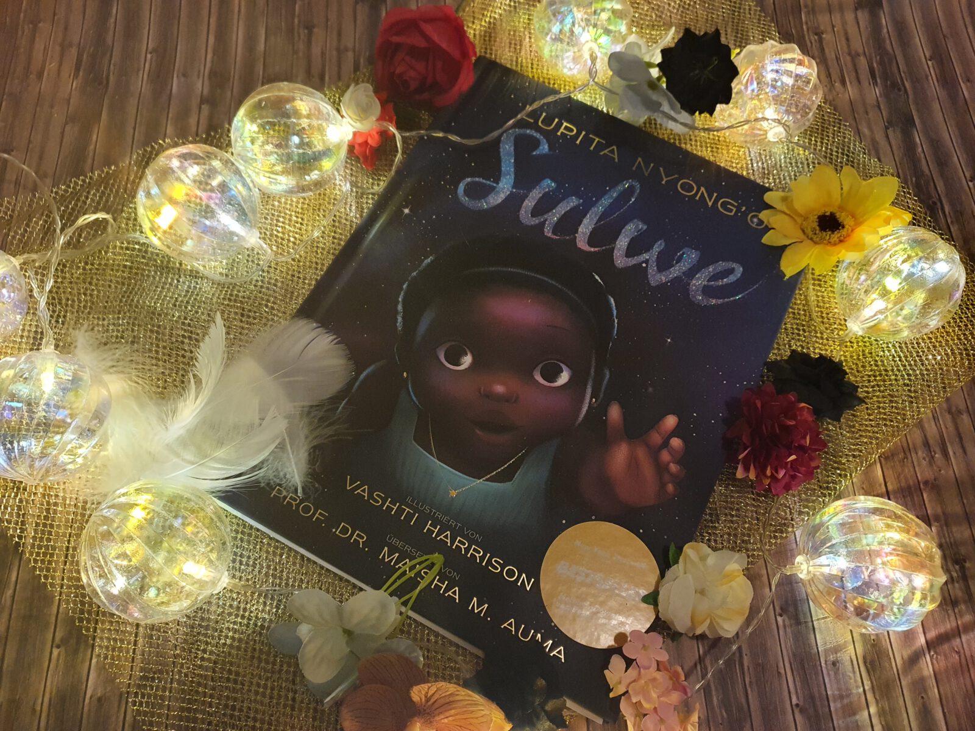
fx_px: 732
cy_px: 366
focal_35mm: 26
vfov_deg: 53.1
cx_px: 488
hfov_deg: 67.3
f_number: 1.5
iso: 320
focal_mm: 4.32
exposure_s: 1/50
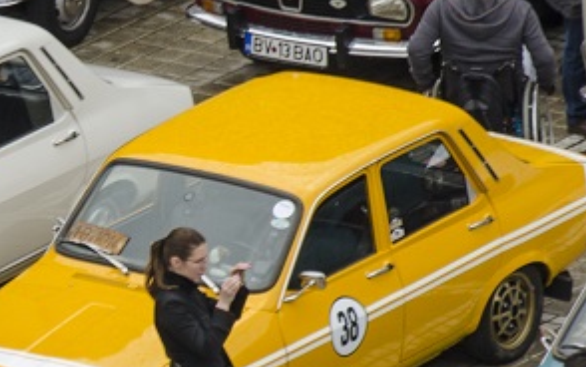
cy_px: 197
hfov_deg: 2.8
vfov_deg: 1.7
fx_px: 12030
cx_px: -75
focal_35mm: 753
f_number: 8
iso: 140
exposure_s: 1/250
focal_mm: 98
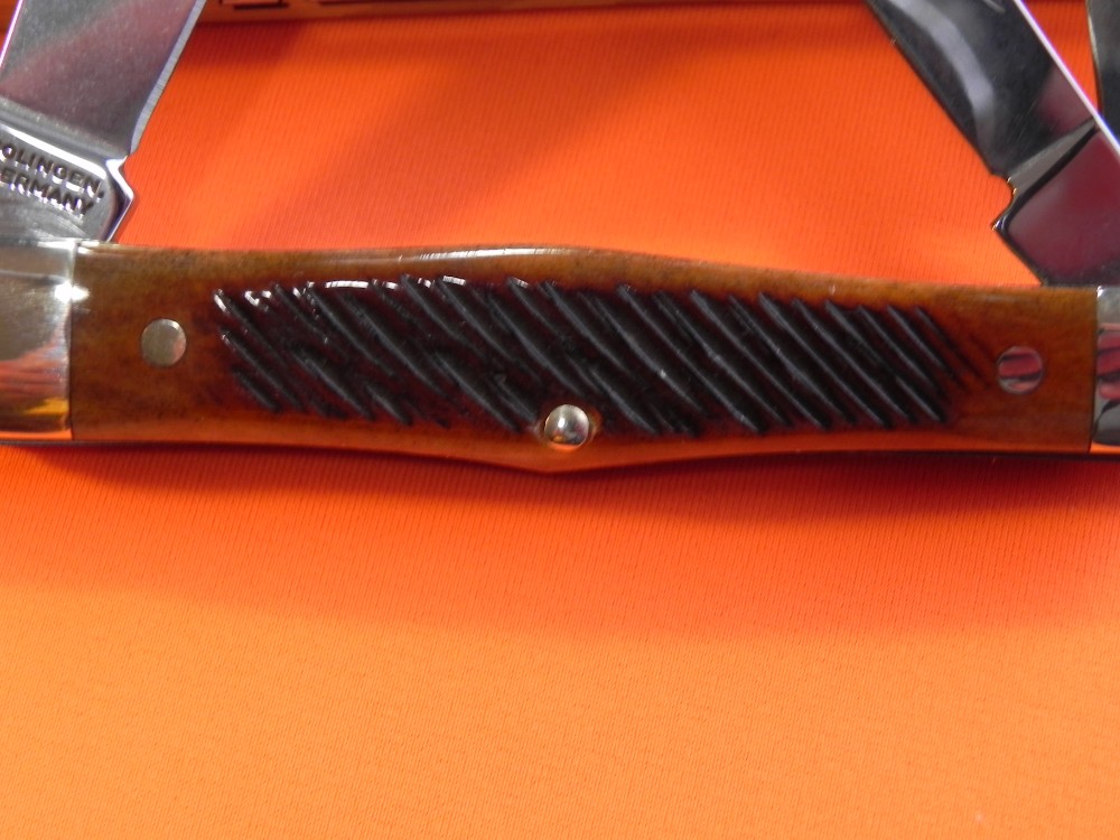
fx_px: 2750
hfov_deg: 23.0
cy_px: 420
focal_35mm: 85
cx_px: 560
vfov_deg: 17.4
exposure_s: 1/37.7
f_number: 4
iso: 160
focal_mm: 15.1
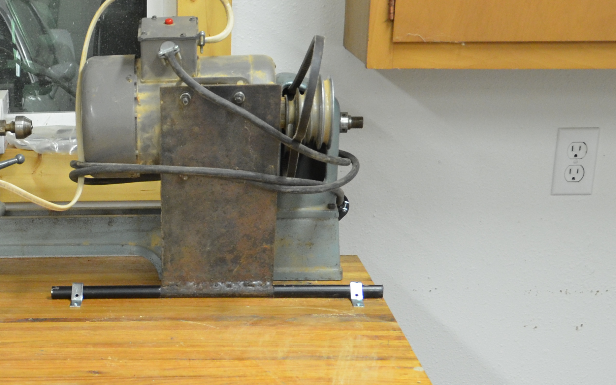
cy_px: 533
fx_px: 1242
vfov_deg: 16.4
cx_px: 18
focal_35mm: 74
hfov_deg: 26.5
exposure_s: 1/50
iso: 800
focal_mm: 18
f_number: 3.5
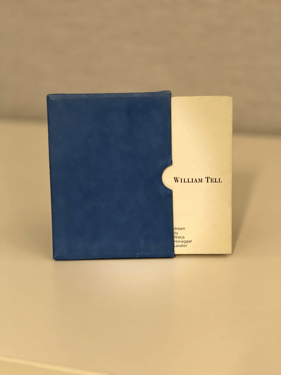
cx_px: 140
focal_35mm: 77
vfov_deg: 25.3
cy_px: 188
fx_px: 833
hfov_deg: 19.1
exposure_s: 1/24
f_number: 2.8
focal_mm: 9
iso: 400
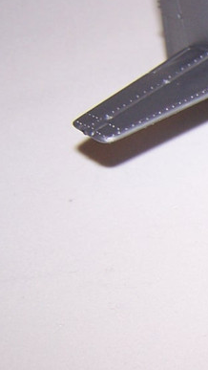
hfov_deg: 9.7
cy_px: 264
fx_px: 1117
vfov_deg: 18.7
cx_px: 448
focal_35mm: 114
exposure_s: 1/60
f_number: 2.8
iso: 80
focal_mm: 6.3
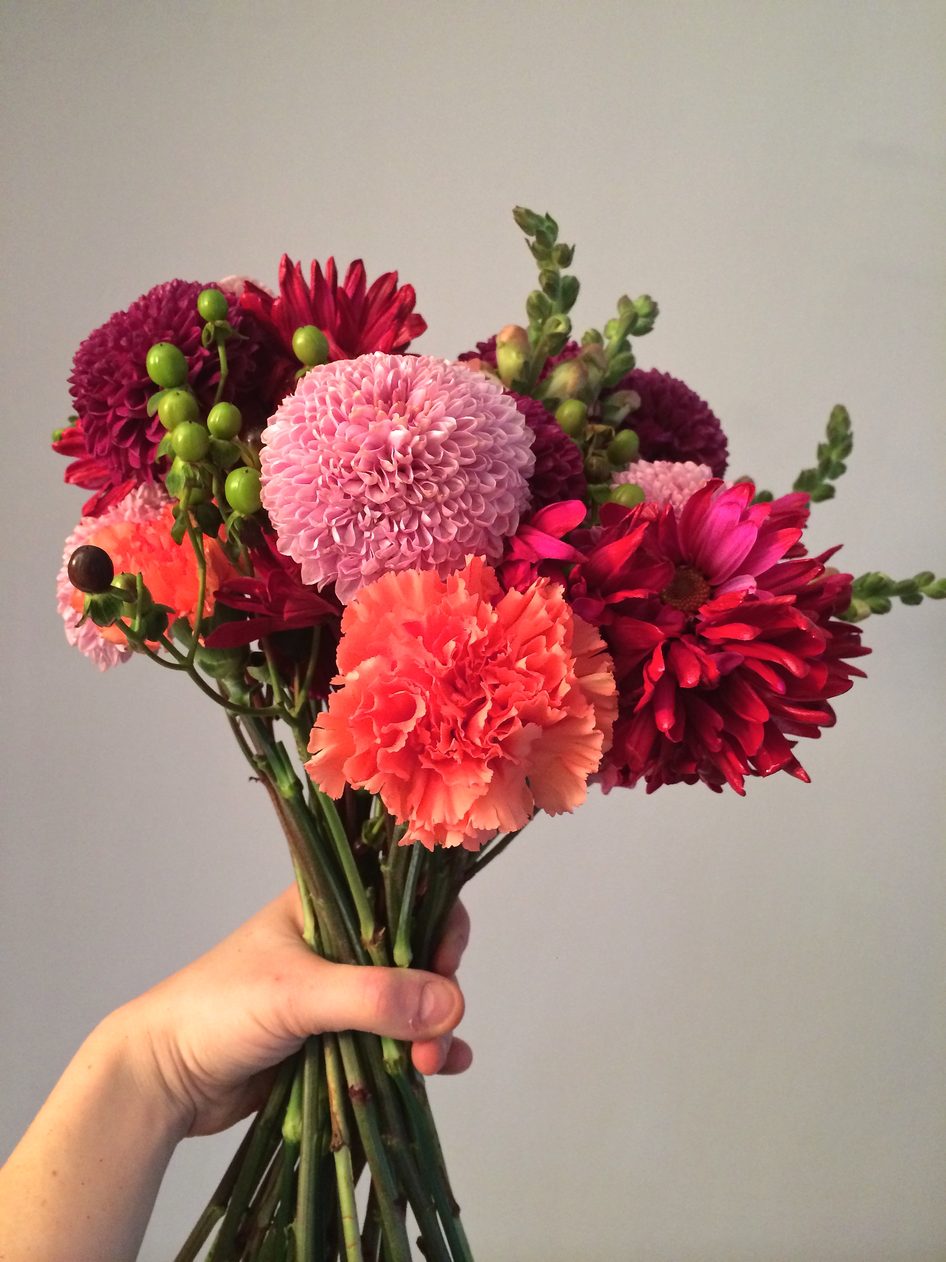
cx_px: 473
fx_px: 1093
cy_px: 631
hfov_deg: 46.8
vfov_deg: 60.0
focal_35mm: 30
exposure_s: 1/24
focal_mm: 4.12
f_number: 2.2
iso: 320
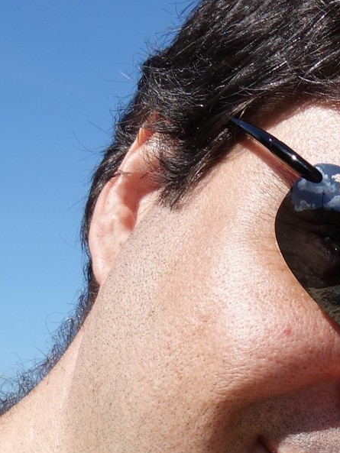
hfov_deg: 14.2
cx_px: 500
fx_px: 1283
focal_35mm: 98
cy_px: 733
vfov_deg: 17.4
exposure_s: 1/500
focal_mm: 10.4
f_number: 5.6
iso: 125
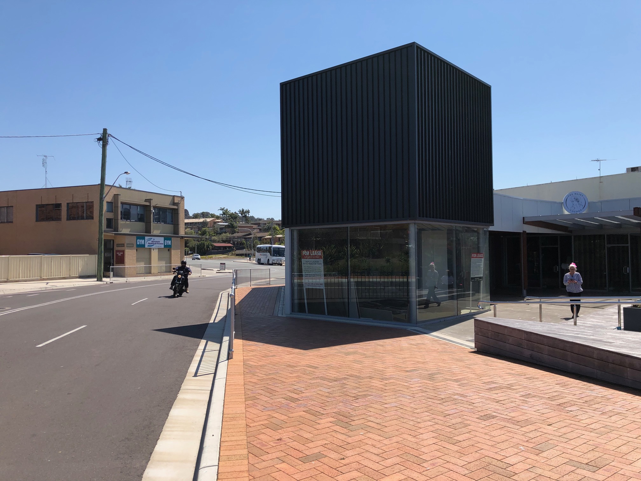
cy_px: 240
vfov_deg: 49.7
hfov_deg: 63.4
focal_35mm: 28
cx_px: 320
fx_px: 518
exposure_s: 1/2288
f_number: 1.8
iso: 20
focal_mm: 4
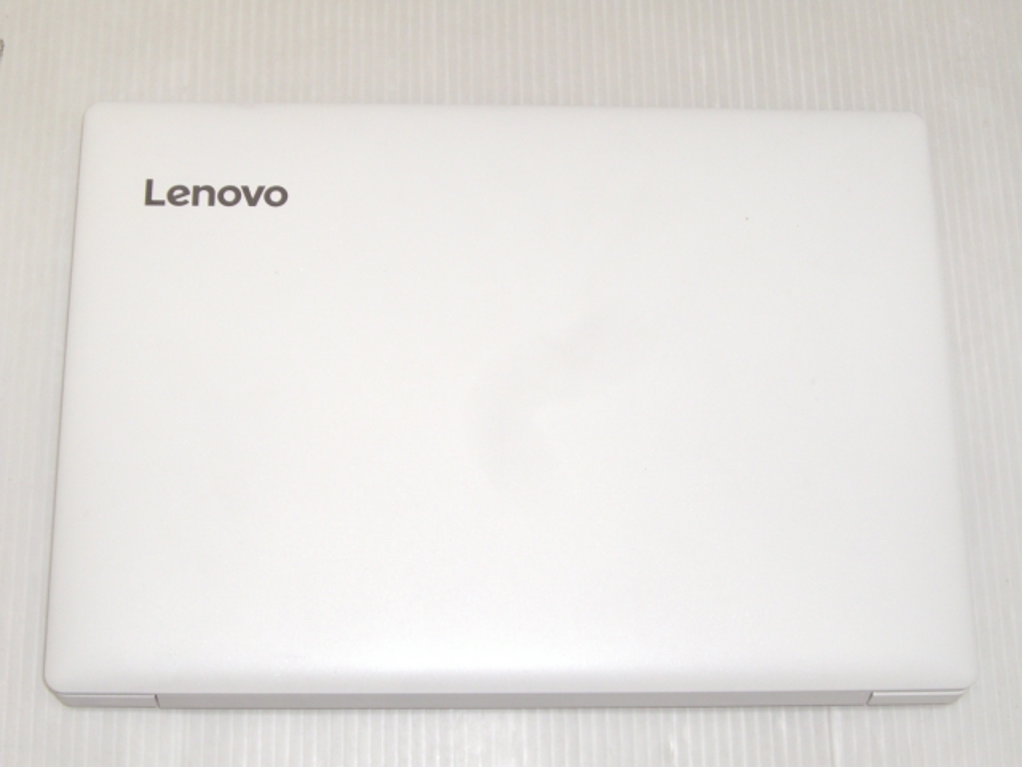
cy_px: 384
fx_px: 1624
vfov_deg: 26.6
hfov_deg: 34.9
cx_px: 511
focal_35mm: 55
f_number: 3.4
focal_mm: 11.5
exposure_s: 1/100
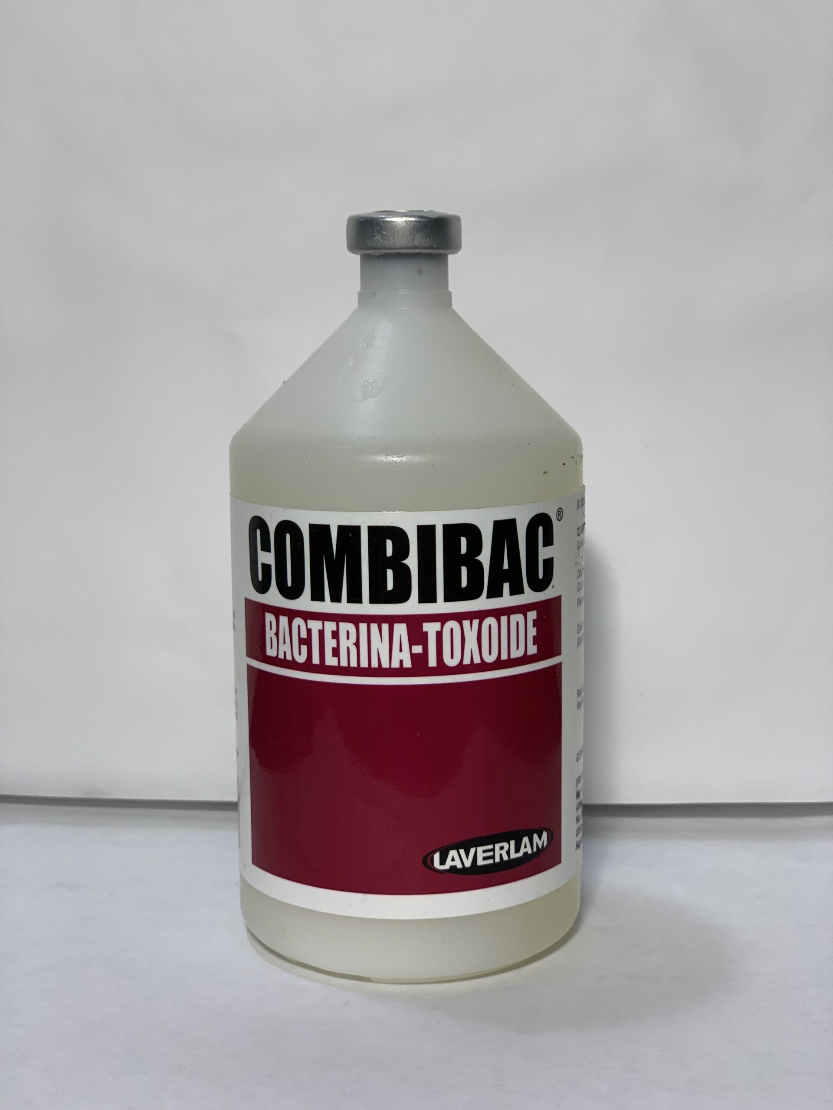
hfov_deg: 28.0
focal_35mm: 52
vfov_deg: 36.8
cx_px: 416
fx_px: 1668
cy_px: 555
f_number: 2.4
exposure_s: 1/111
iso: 32
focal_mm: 6
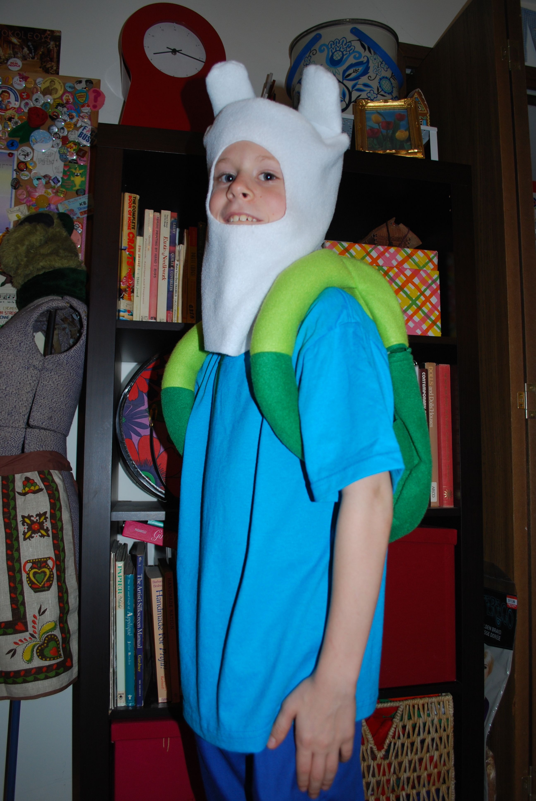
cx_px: 268
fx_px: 601
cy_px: 400
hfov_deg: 48.0
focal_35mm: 27
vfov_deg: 67.3
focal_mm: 18
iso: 200
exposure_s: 1/60
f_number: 3.5
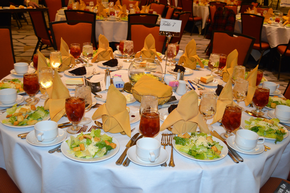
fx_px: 290
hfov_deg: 53.2
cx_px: 145
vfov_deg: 36.8
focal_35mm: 36
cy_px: 96
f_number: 3.8
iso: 560
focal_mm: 24
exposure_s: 1/60
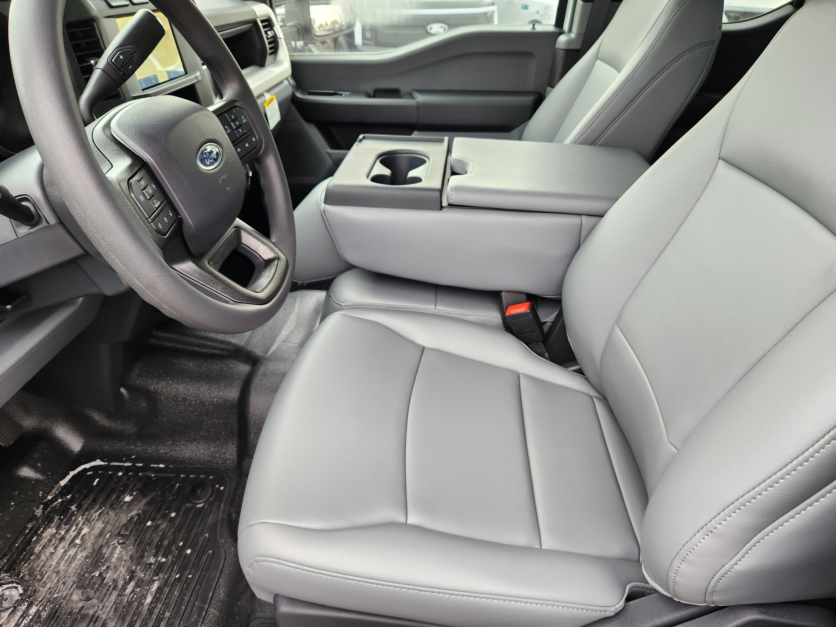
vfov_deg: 58.9
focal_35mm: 23
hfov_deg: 73.9
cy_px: 314
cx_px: 418
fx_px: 555
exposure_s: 1/180
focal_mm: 5.4
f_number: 1.8
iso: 125
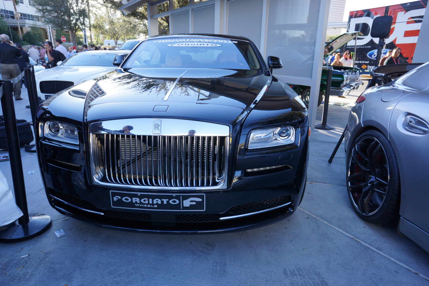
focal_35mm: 24
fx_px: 286
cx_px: 214
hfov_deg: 73.7
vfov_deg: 53.1
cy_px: 143
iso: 200
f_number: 5.6
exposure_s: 1/125
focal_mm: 16
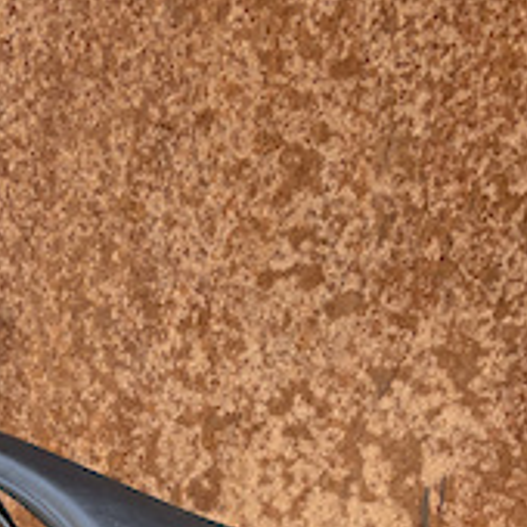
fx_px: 1860
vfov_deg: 14.5
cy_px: 902
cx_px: -291
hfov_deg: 14.8
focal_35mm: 108
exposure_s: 1/121
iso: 32
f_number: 1.6
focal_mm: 4.2
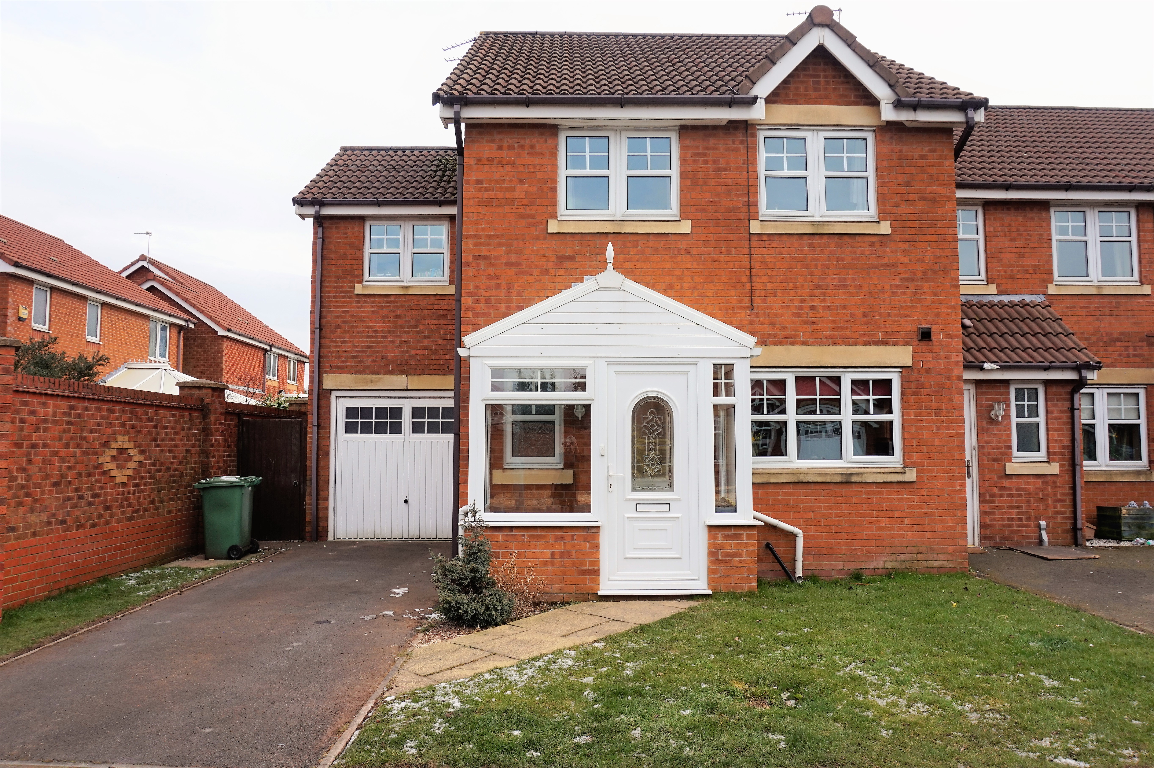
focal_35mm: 24
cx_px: 577
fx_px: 769
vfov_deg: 53.1
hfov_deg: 73.8
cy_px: 384
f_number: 10
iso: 100
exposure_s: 1/80
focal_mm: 16
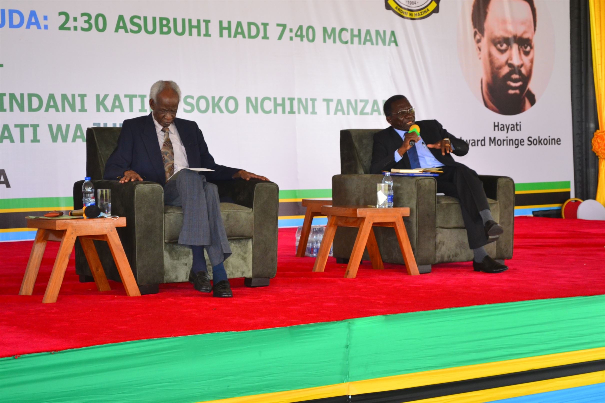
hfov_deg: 24.6
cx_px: 302
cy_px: 202
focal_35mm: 82
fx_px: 1386
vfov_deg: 16.5
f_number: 5.6
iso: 800
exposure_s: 1/160
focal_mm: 55
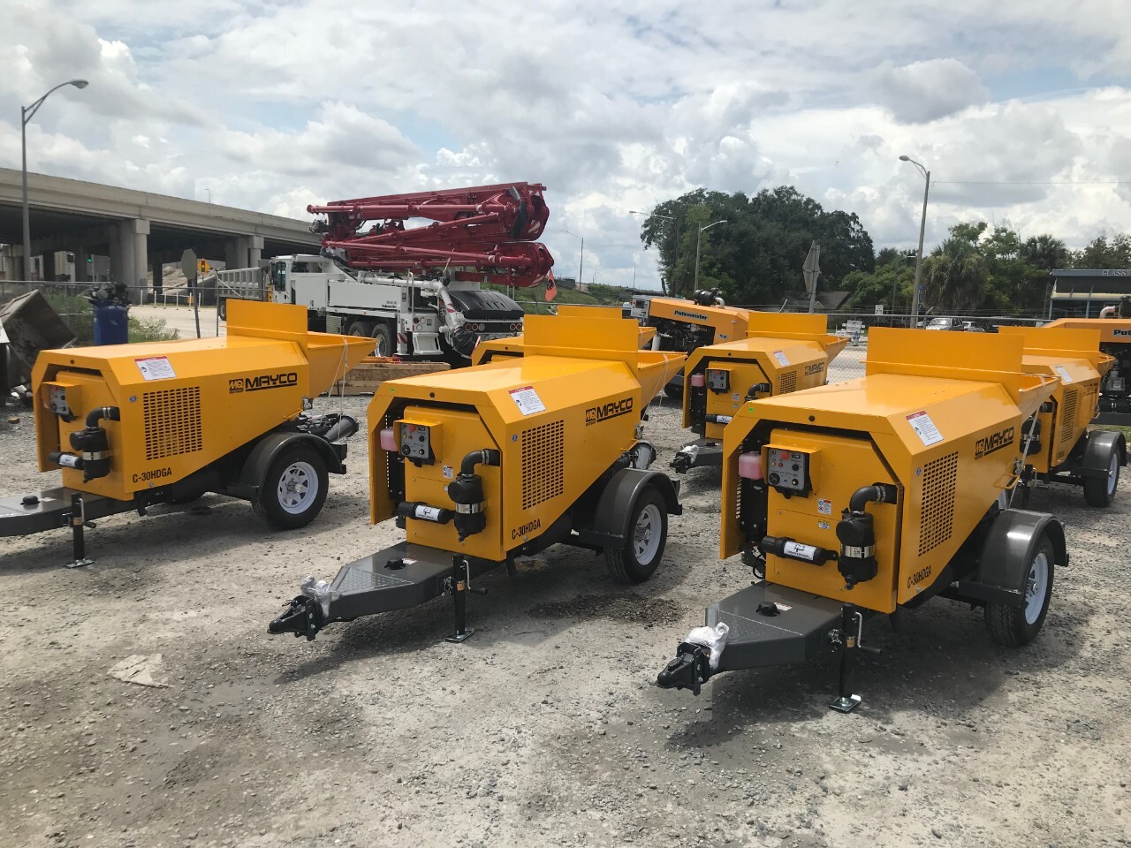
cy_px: 424
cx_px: 566
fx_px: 915
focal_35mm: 28
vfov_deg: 49.7
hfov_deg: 63.4
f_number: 1.8
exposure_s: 1/4000
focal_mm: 3.99
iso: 20
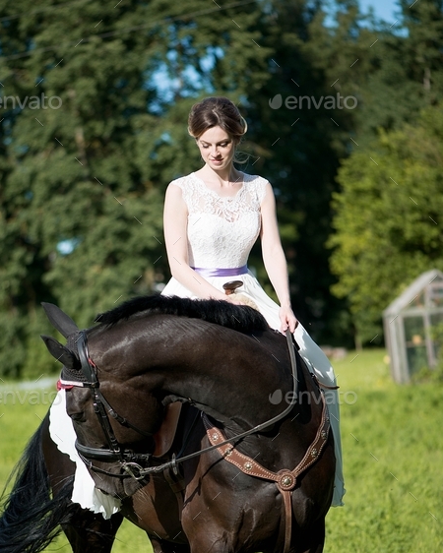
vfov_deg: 12.4
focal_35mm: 155
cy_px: 390
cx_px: 162
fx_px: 2539
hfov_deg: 10.0
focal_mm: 105
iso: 100
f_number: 2.8
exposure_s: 1/1250
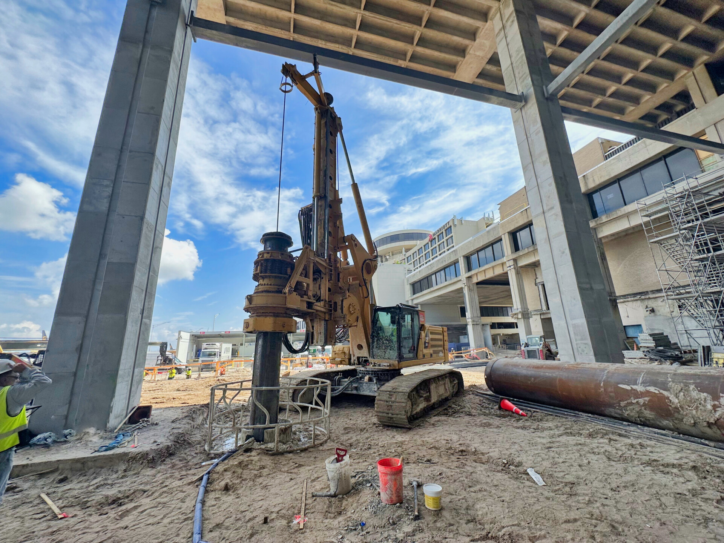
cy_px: 272
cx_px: 362
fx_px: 293
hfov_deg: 102.1
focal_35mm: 14
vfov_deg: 85.7
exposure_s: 1/2053
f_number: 2.2
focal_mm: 2.22
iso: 50
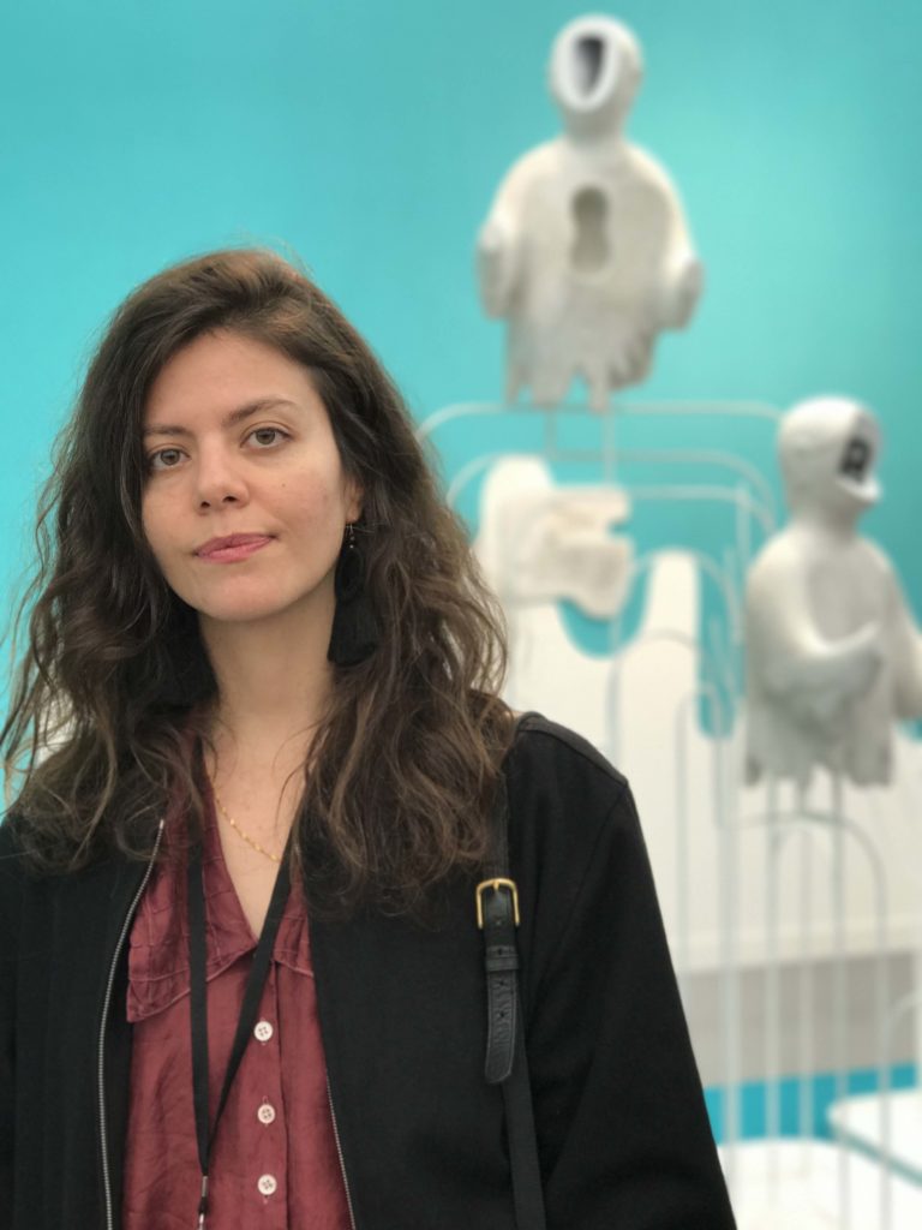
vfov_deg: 33.8
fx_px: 2024
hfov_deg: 25.7
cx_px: 461
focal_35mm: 57
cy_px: 615
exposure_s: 1/50
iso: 50
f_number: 2.8
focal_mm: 6.6
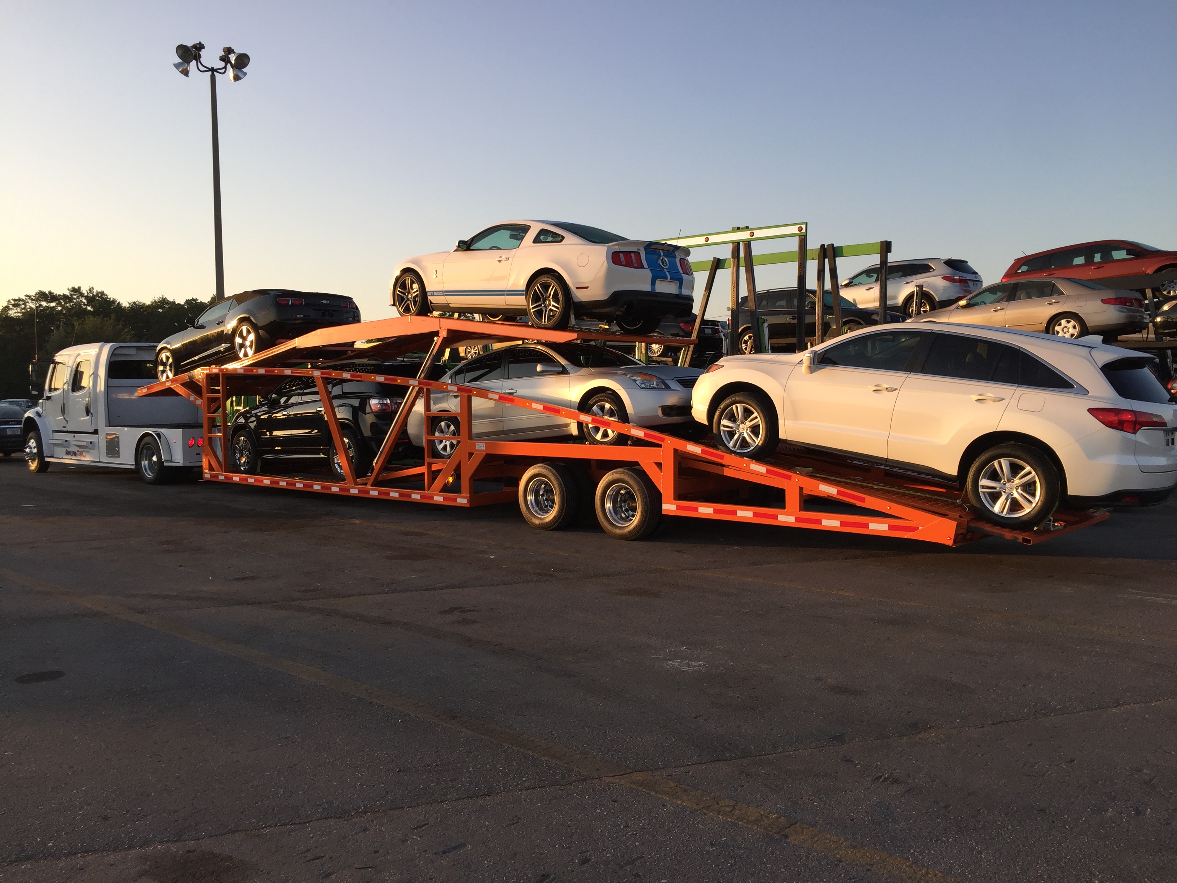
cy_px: 442
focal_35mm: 29
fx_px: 986
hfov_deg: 61.7
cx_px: 588
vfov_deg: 48.2
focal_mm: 4.15
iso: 32
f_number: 2.2
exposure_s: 1/482
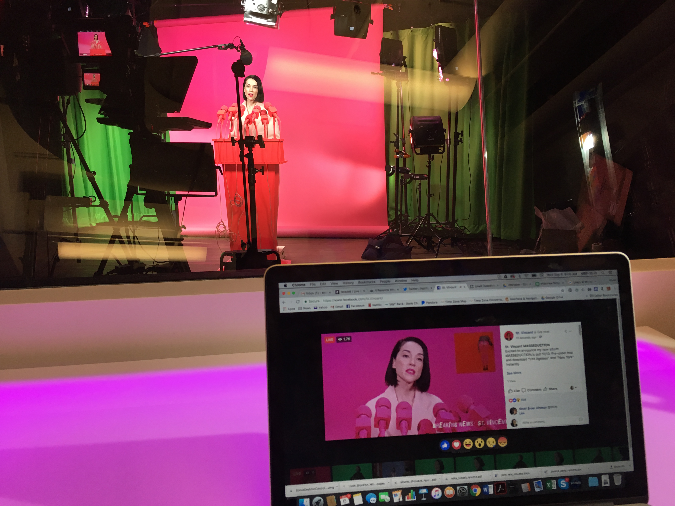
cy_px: 253
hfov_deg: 61.7
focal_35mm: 29
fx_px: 565
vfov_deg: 48.2
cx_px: 338
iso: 25
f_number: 2.2
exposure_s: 1/30
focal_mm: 4.15
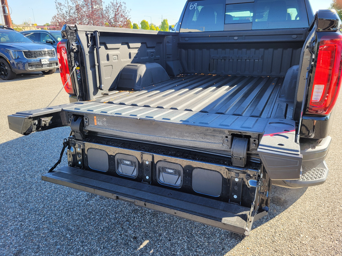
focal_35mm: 26
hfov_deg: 67.3
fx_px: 257
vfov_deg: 53.1
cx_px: 171
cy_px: 128
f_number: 1.8
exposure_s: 1/392
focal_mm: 5.4
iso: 40
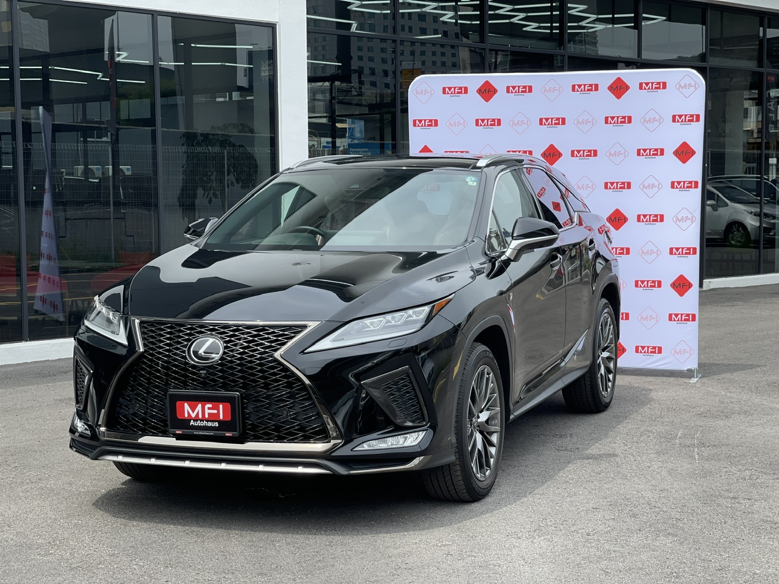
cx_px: 390
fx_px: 1440
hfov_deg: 30.3
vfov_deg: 22.9
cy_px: 292
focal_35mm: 64
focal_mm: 7.5
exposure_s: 1/791
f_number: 2.2
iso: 32
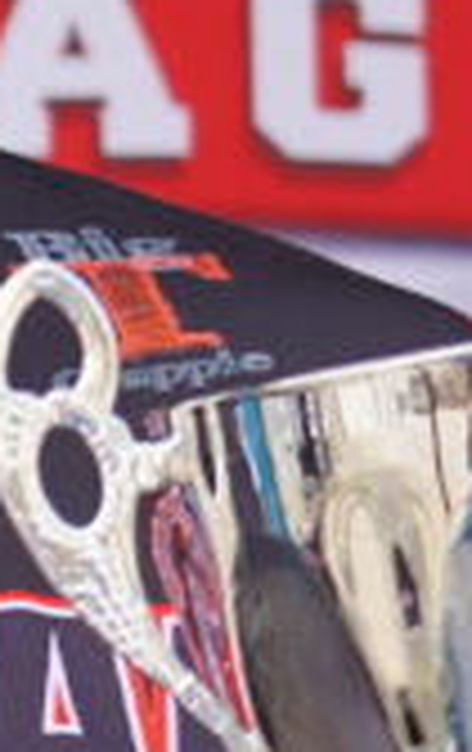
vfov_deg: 4.8
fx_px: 9017
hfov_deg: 2.9
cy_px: 806
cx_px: -1816
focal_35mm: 440
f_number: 4
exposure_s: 1/200
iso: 100
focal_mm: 47
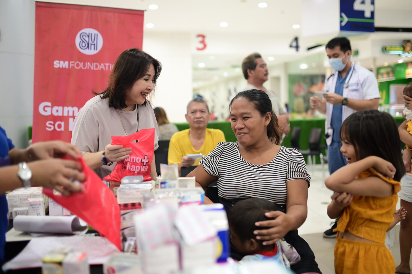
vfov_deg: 37.8
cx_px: 206
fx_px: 400
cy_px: 137
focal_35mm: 35
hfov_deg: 54.4
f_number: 1.8
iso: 1600
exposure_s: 1/250
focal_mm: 35
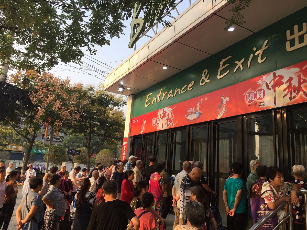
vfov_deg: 48.2
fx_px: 257
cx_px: 154
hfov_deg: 61.7
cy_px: 115
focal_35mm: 29
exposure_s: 1/335
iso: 32
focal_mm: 4.15
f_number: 2.2
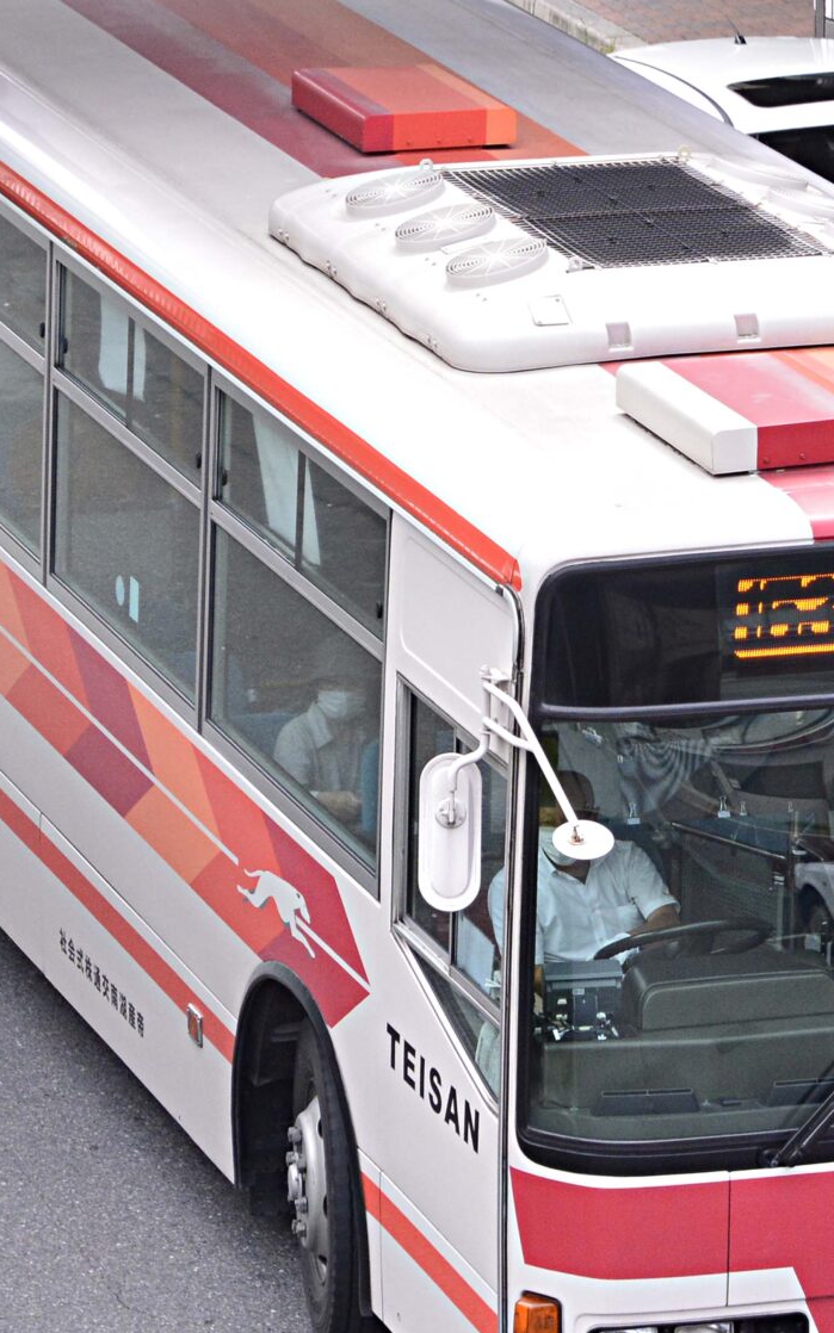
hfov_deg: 7.8
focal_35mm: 168
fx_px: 6108
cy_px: 560
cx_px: 490
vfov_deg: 12.5
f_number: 9
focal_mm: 48
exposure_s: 1/320
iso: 640
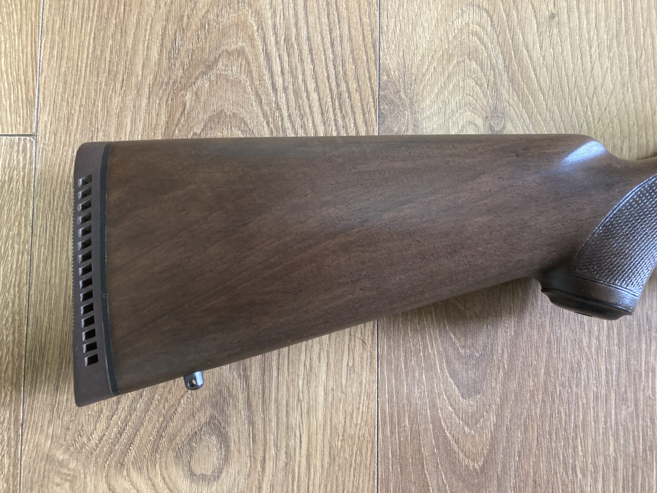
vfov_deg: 49.7
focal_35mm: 28
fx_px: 531
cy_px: 246
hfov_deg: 63.4
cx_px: 328
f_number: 1.8
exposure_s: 1/50
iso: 250
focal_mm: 3.99
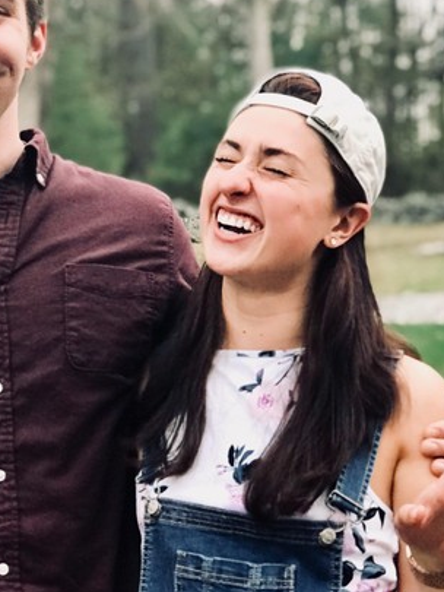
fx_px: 1538
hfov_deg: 16.3
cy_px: 354
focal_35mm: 90
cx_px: 102
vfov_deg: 21.7
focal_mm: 6.6
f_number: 2.8
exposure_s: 1/60
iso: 125
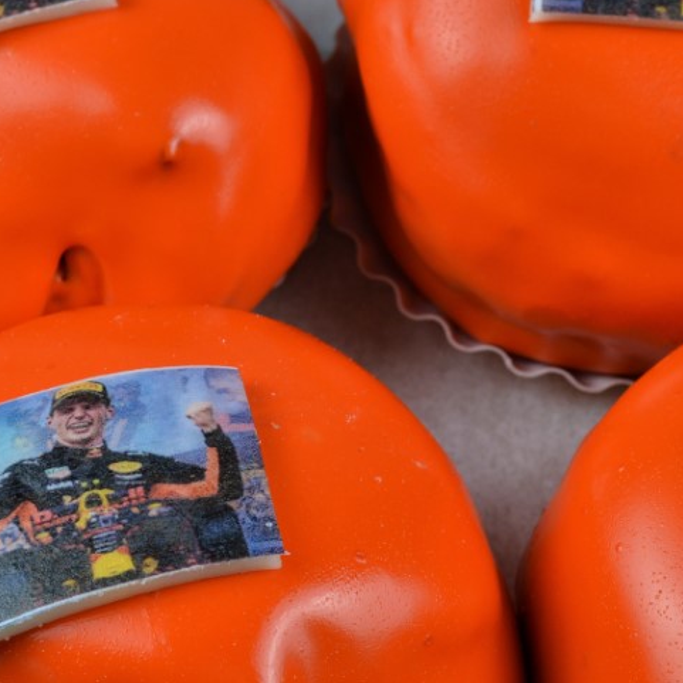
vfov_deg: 16.2
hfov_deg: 16.1
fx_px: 2389
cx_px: 563
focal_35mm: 107
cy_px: 447
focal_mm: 35
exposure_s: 1/10
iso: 100
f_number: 8
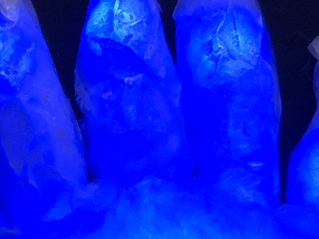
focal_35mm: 130
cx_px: -79
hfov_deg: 14.6
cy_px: 387
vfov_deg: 10.9
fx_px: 1198
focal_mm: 3.99
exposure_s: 1/15
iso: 50
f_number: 1.8
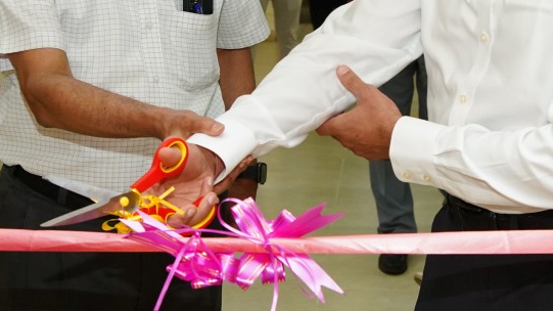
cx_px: 316
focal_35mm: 93
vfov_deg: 12.9
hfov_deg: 22.9
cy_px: 23
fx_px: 1363
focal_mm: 40
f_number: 5.6
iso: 3200
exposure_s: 1/250
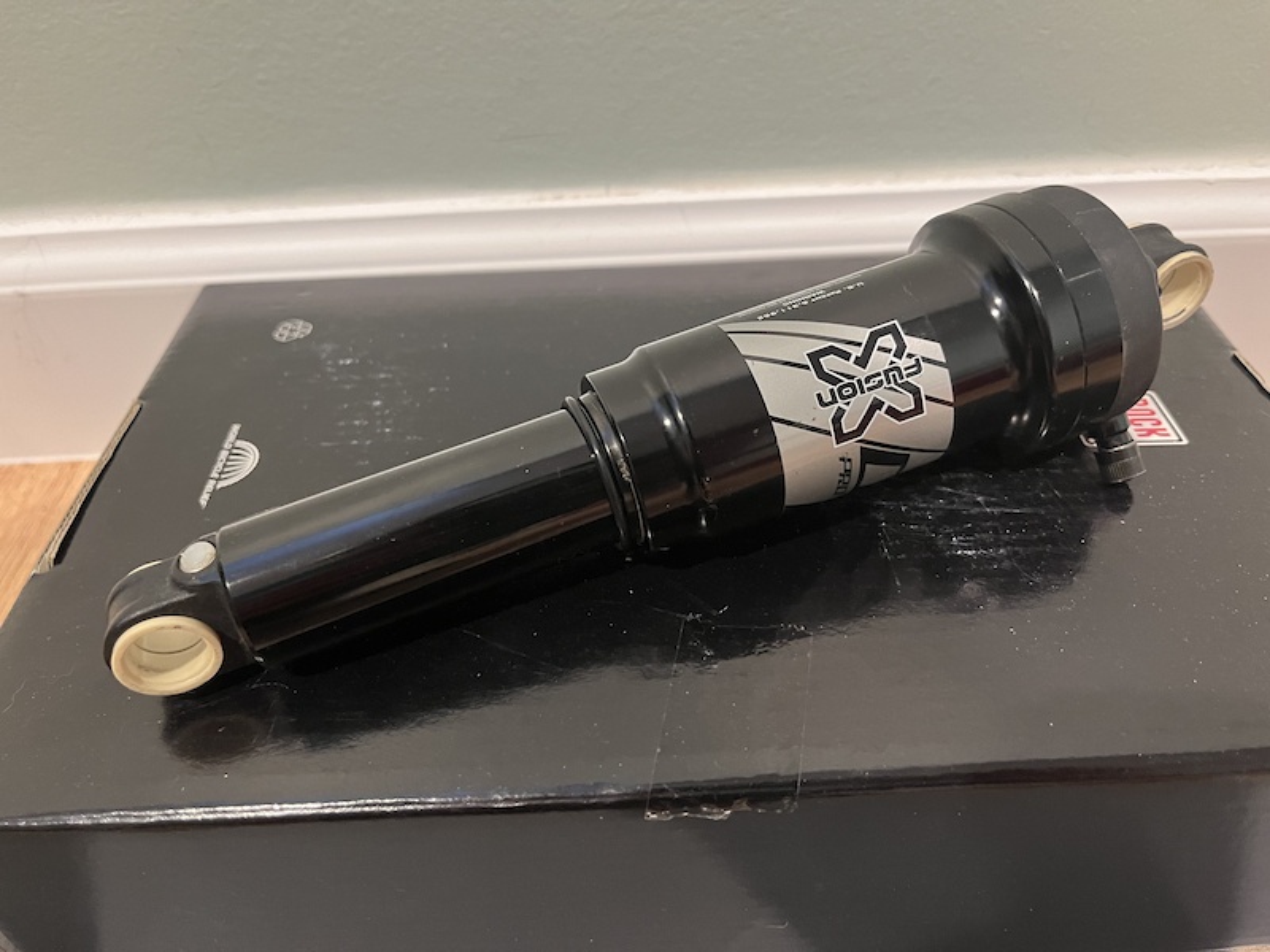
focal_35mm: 26
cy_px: 476
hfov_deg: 67.3
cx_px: 635
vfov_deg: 53.1
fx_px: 954
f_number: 1.6
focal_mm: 5.1
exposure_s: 1/40
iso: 400
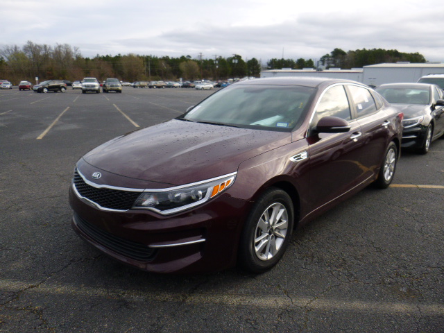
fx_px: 321
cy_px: 166
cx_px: 222
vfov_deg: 54.9
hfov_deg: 69.4
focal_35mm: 25
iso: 100
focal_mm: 4.5
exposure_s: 1/80
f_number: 3.9
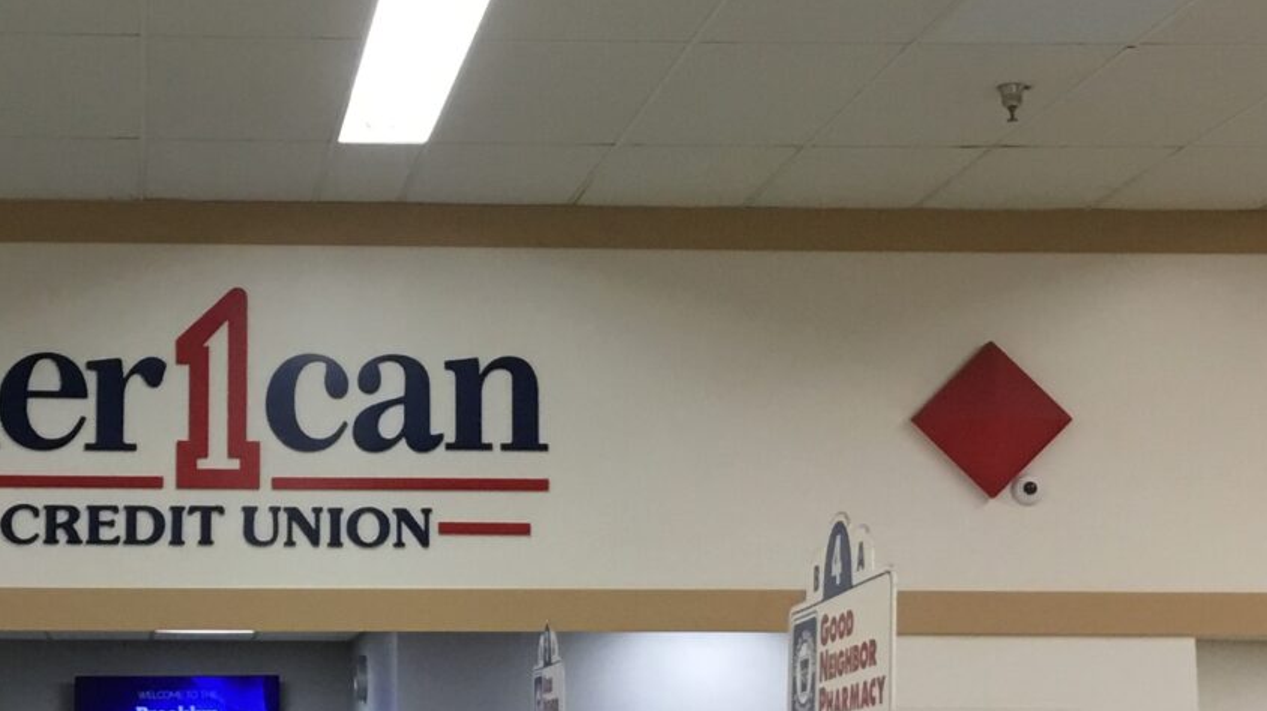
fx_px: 2754
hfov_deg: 25.4
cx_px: 239
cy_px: 428
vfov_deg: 14.7
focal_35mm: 82
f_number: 2.4
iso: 40
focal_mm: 3.3
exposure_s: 1/30
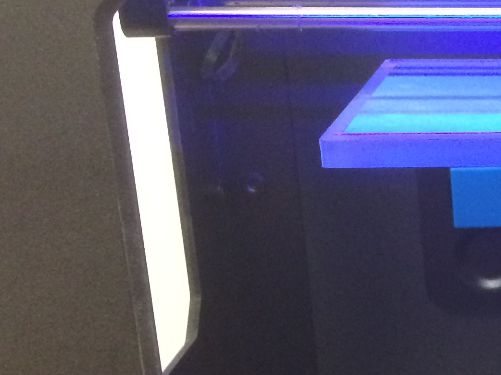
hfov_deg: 18.7
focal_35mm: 94
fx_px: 1360
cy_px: 342
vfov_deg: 15.5
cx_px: 728
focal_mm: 4.12
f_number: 2.2
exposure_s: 1/30
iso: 320
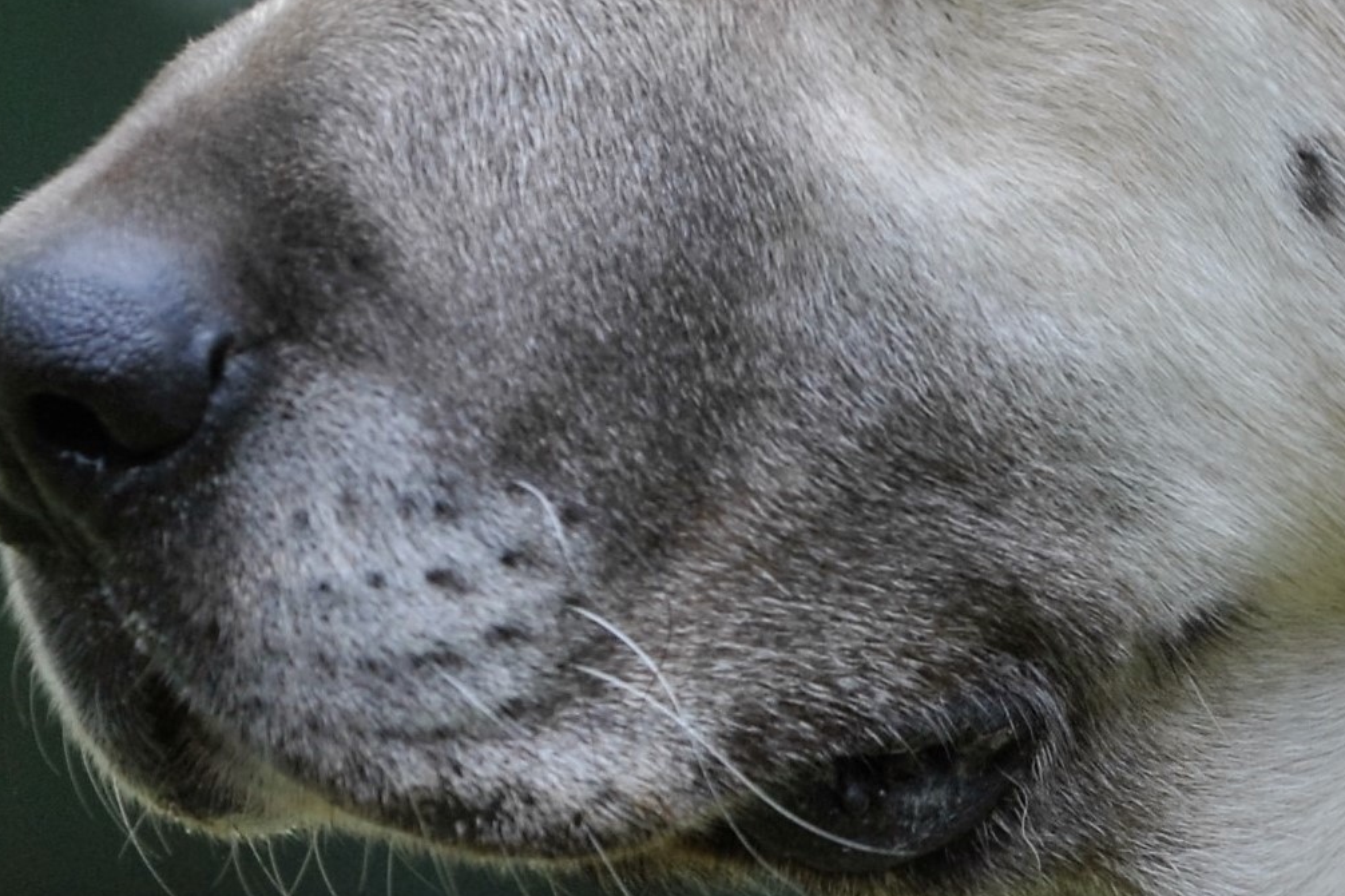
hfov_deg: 6.9
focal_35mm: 295
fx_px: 11017
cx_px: 1777
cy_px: 243
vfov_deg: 4.7
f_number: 7.1
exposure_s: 1/800
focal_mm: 100
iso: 1000
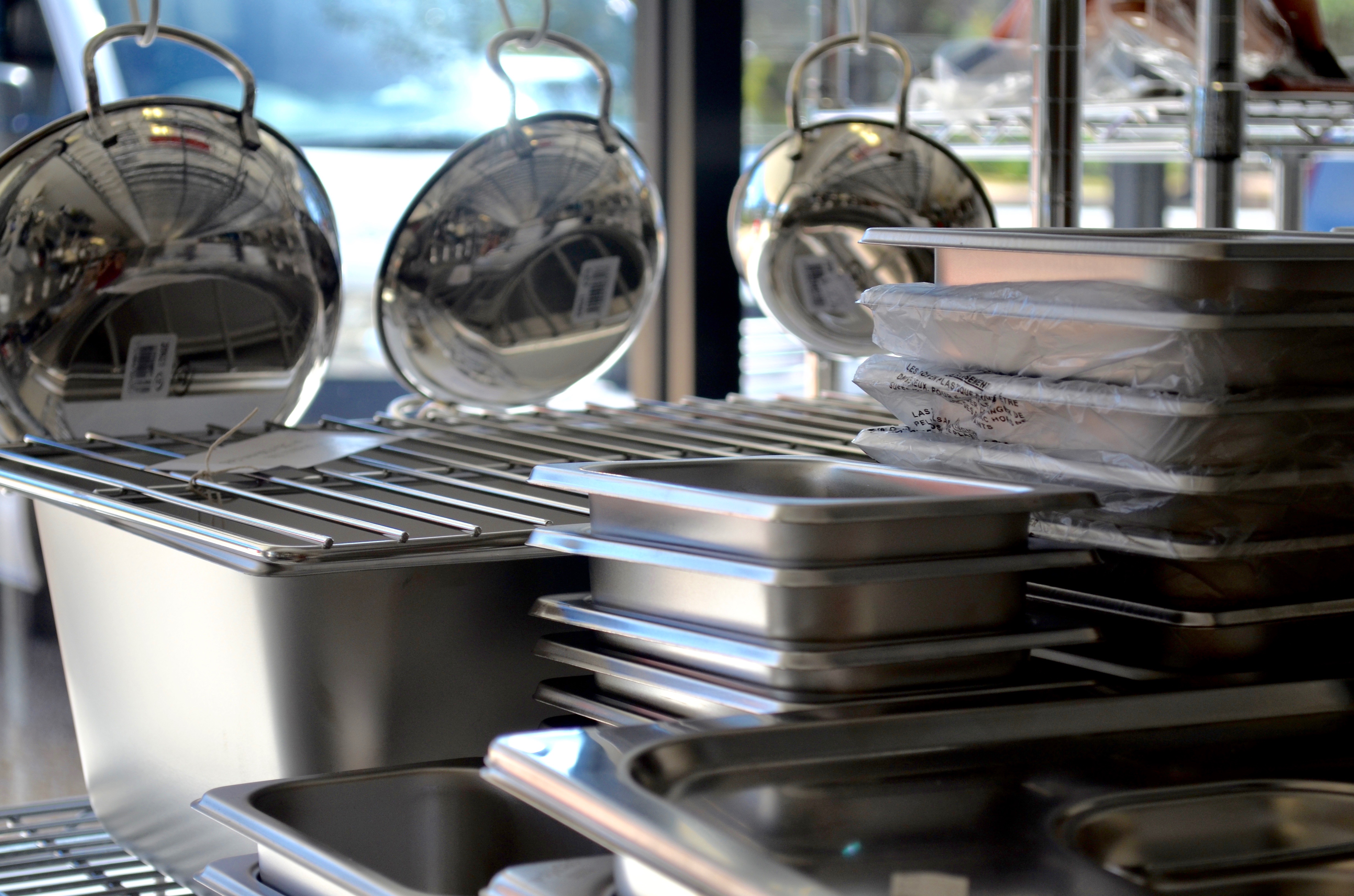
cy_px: 448
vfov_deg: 16.5
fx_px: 3096
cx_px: 677
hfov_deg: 24.7
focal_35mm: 82
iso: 200
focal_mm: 55
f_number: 6.3
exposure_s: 1/160
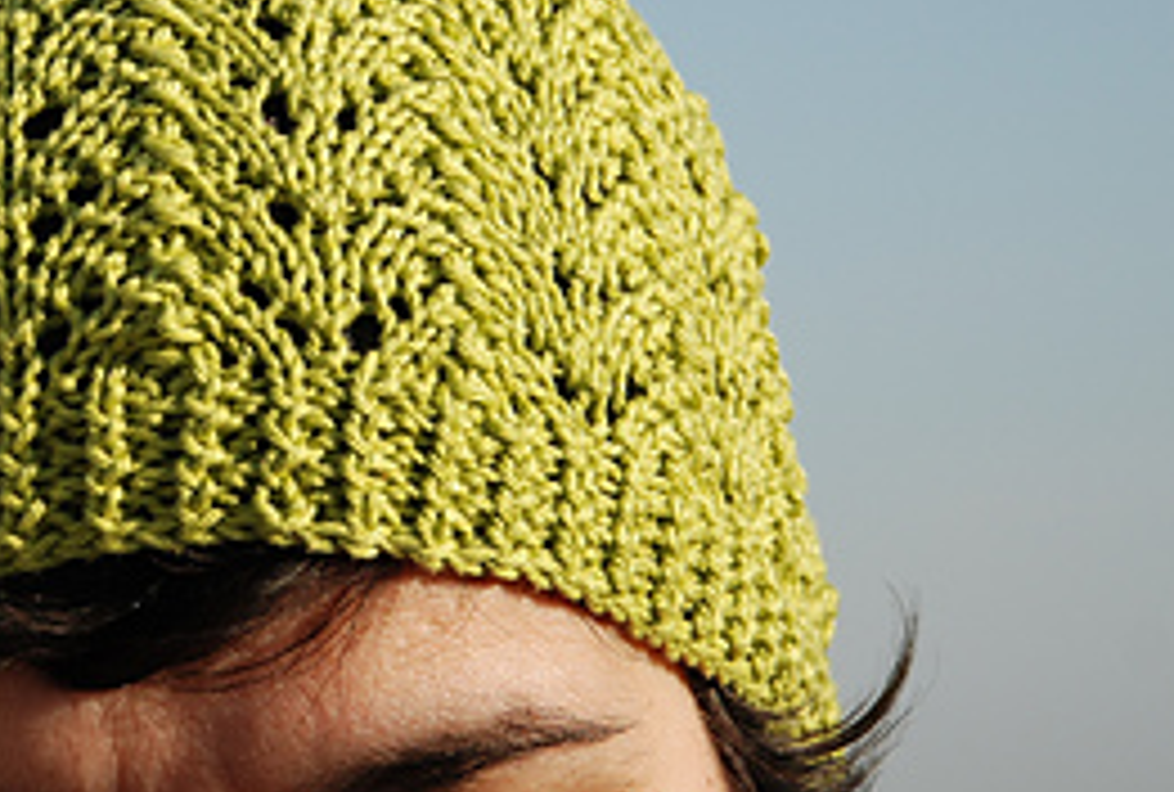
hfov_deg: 7.0
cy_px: 166
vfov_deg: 4.7
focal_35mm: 294
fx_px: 9621
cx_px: 234
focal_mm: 80
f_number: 5.6
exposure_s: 1/500
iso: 125
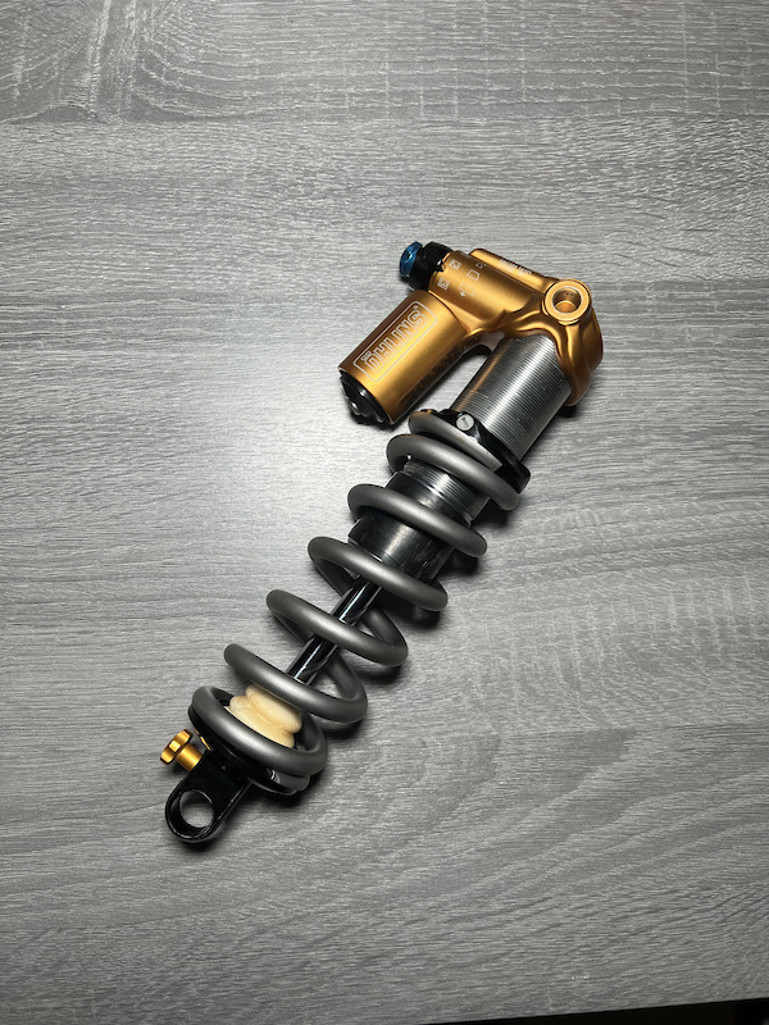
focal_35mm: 26
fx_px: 770
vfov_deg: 67.3
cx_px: 384
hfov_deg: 53.1
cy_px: 512
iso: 64
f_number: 1.5
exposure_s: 1/121
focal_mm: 5.7
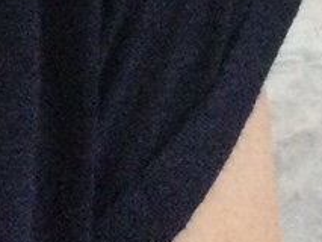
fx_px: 2206
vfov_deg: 5.6
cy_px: -637
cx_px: -466
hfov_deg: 7.7
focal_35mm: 237
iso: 160
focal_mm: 3.3
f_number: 2.4
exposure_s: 1/30
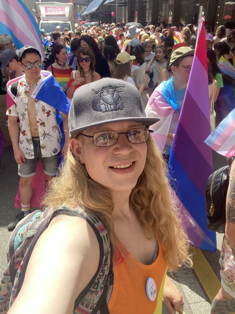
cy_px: 157
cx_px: 118
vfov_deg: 60.0
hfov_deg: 46.8
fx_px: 272
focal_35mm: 30
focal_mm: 2.71
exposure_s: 1/163
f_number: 2.2
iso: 25
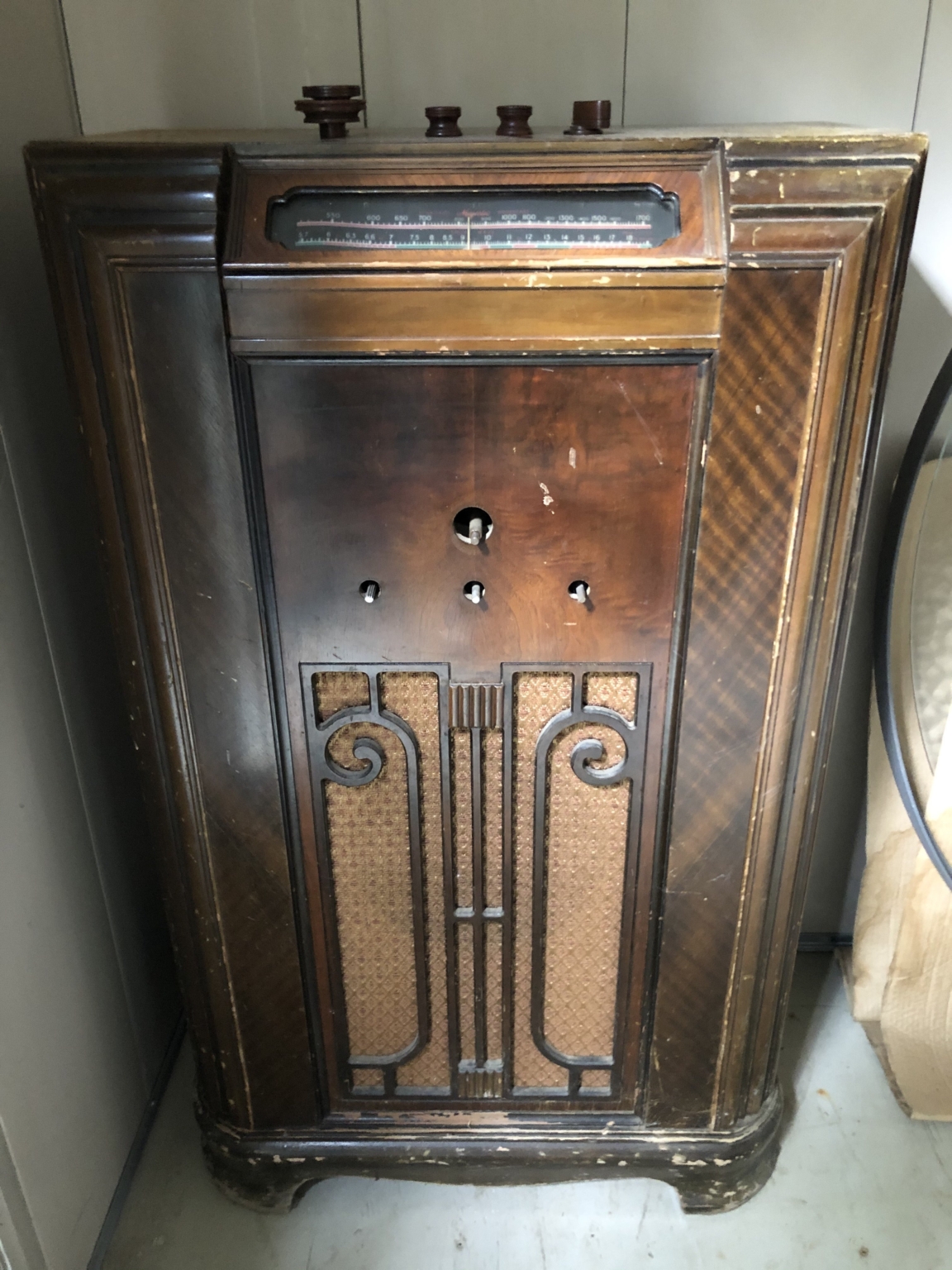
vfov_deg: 63.4
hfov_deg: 49.7
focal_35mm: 28
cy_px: 635
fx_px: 1027
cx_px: 476
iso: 100
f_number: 1.8
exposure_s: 1/4
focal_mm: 3.99
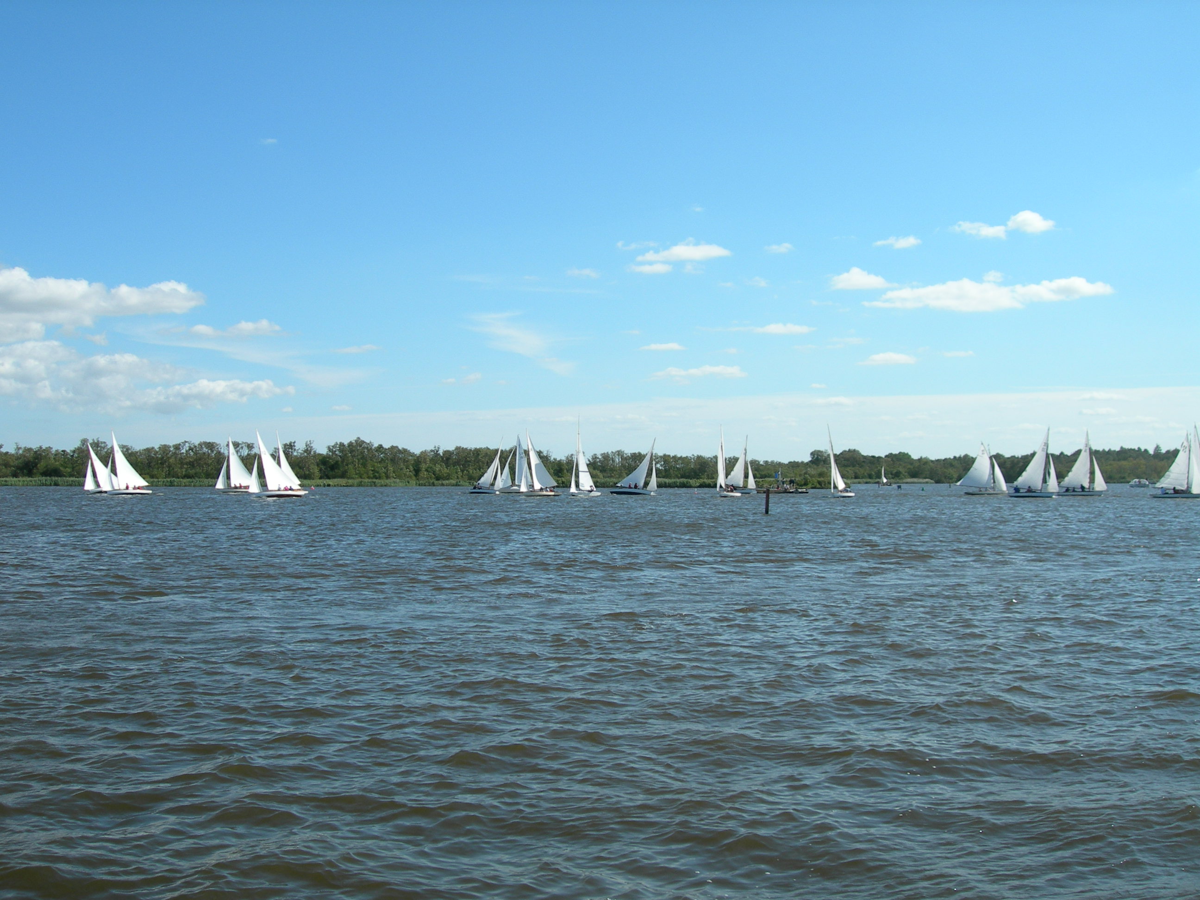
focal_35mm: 38
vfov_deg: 37.7
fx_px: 1317
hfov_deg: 49.0
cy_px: 450
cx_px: 600
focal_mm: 7.8
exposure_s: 1/630
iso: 50
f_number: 4.8
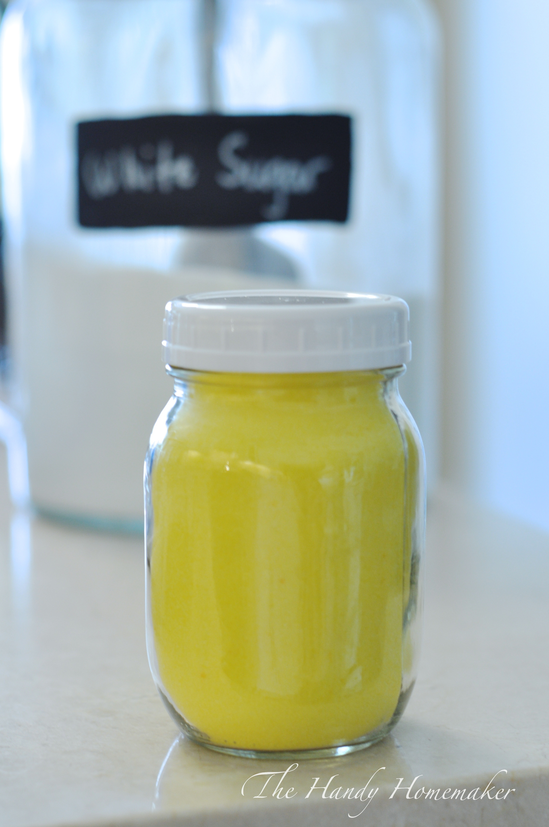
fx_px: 1720
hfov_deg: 18.1
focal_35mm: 75
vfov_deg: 27.0
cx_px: 274
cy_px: 414
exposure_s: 1/30
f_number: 3.5
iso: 400
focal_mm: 50
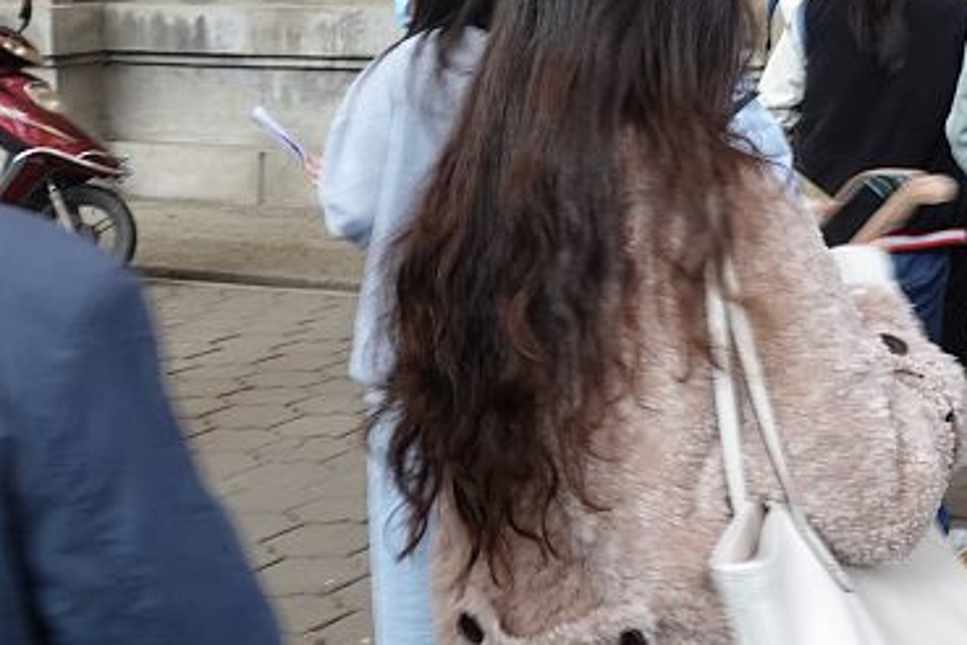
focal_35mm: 78
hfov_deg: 24.6
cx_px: 996
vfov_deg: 17.3
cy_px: 89
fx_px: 2095
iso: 320
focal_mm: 8.8
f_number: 5
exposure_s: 1/20
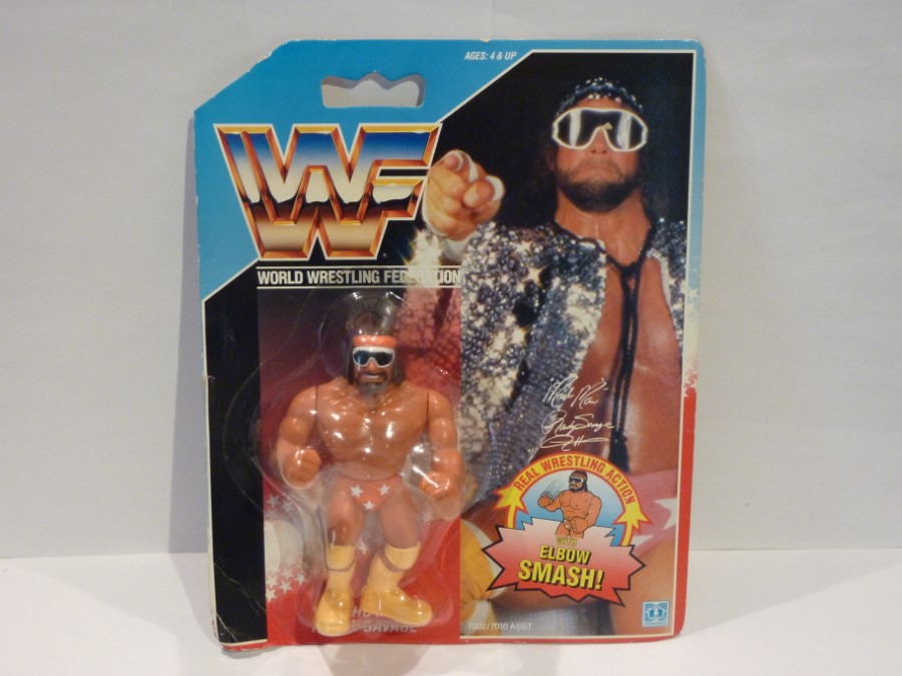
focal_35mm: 52
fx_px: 1355
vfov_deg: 28.0
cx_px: 451
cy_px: 338
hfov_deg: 36.8
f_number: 3.8
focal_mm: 8.5
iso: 400
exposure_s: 1/40
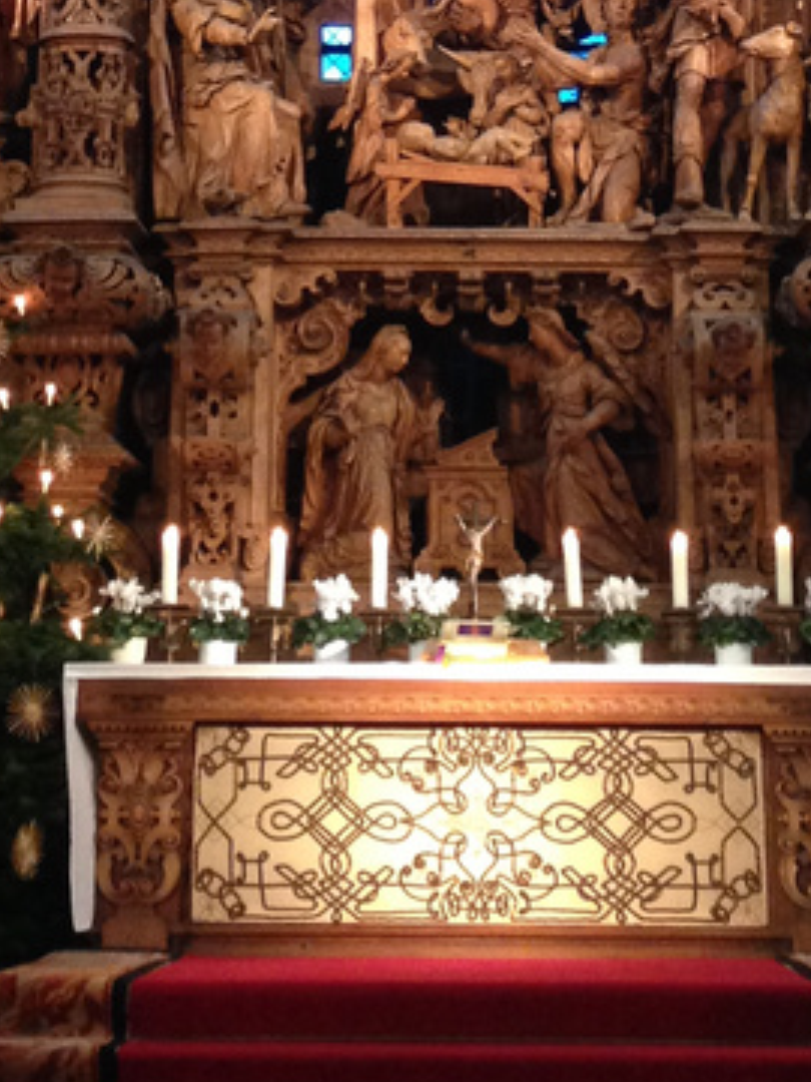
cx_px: 381
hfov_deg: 14.9
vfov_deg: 18.6
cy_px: -280
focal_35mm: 99
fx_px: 3093
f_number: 2.4
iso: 250
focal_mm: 4.12
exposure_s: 1/20
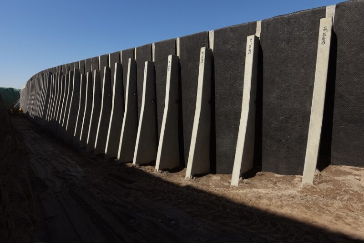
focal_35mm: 17
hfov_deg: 93.2
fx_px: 172
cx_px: 182
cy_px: 122
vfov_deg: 70.6
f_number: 13
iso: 100
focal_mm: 17
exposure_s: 1/160
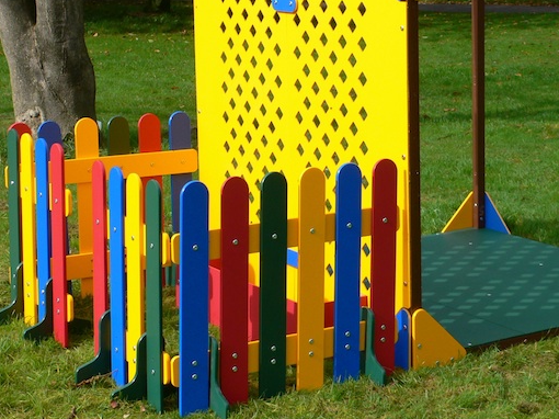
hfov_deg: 21.4
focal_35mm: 91
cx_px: 384
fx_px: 1469
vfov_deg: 16.2
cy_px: 124
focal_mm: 10.8
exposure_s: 1/320
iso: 80
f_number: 4
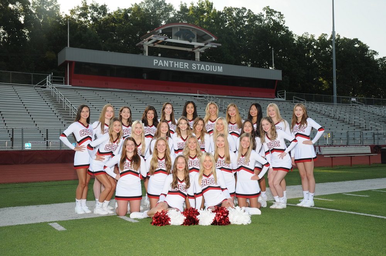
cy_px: 128
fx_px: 402
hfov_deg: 51.3
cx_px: 193
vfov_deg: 35.4
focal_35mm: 38
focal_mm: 25
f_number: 10
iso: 200
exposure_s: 1/160
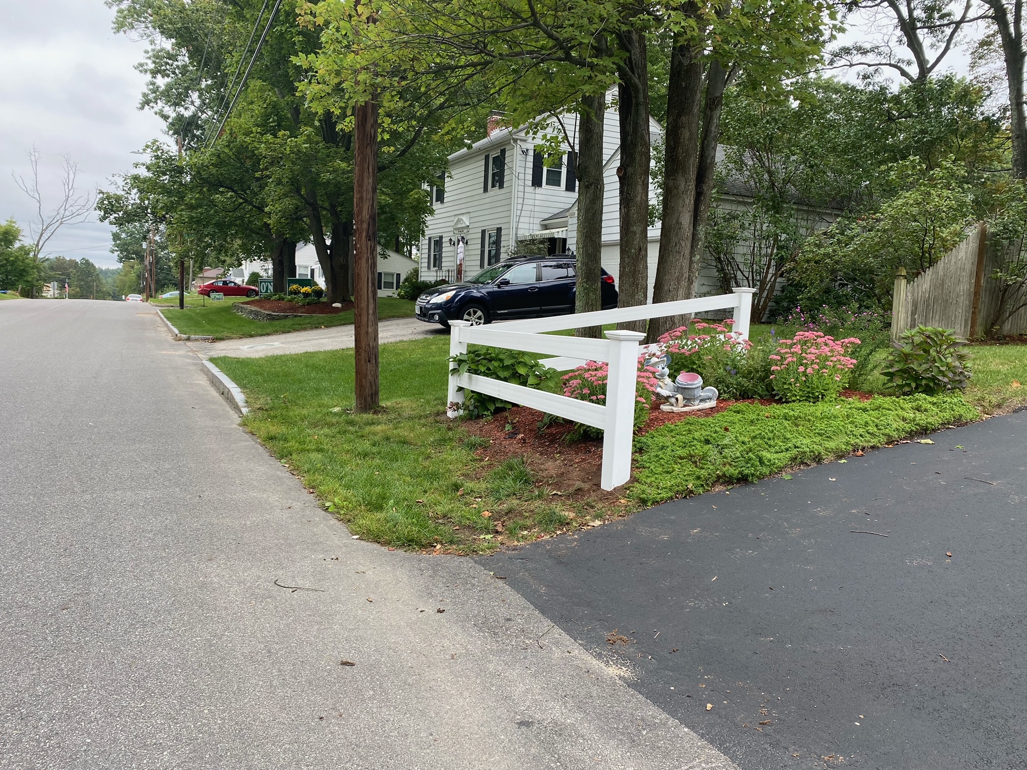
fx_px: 771
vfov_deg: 53.1
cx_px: 514
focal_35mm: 26
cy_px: 385
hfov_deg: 67.3
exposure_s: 1/192
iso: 32
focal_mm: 4.25
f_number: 1.8
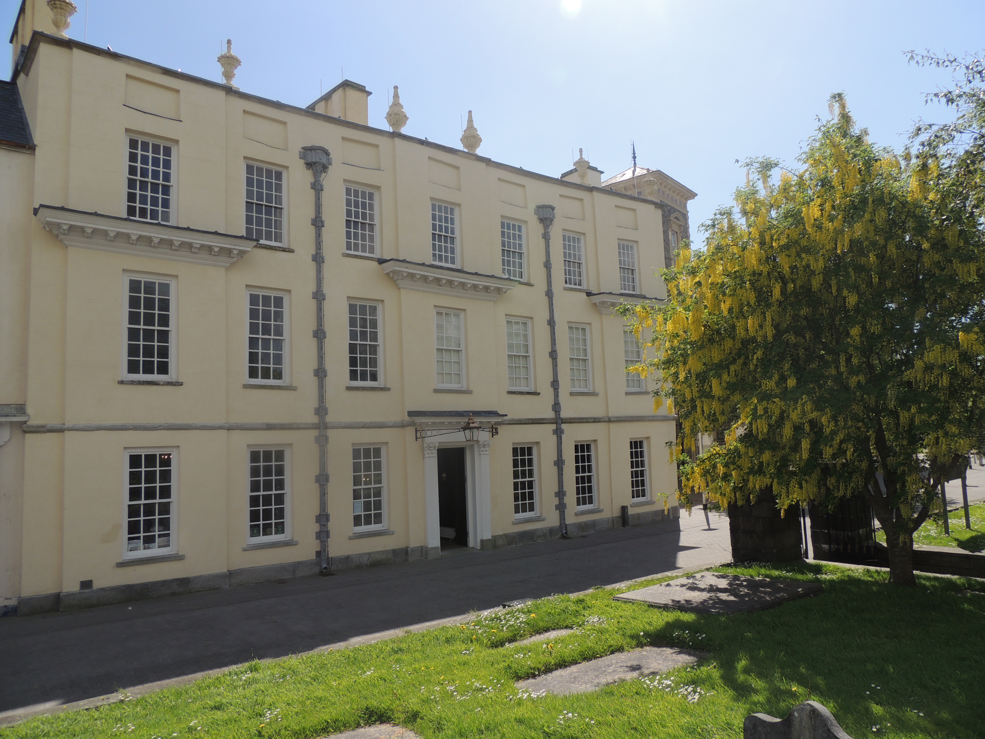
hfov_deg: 71.6
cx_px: 492
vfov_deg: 56.8
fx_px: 683
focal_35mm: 24
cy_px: 370
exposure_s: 1/1250
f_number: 3
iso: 100
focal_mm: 4.3
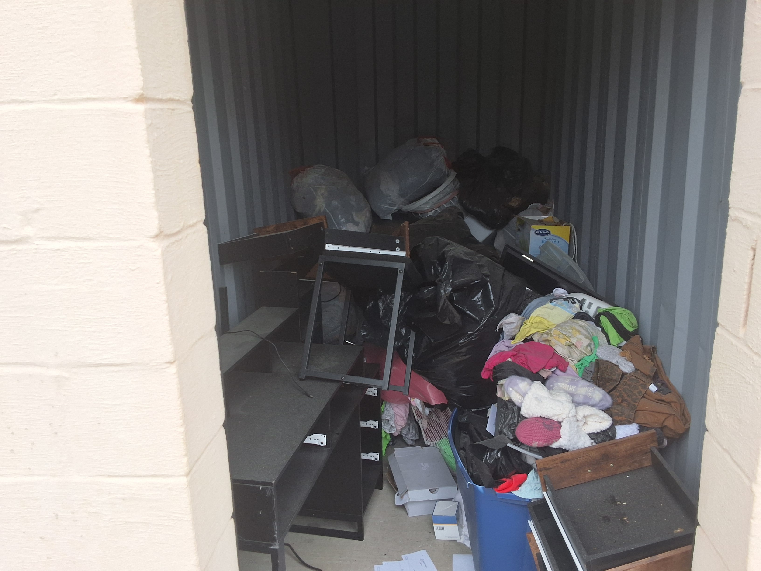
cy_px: 286
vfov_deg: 49.7
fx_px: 616
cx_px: 380
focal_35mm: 28
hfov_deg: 63.4
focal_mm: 2.91
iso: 40
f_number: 1.9
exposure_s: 1/120
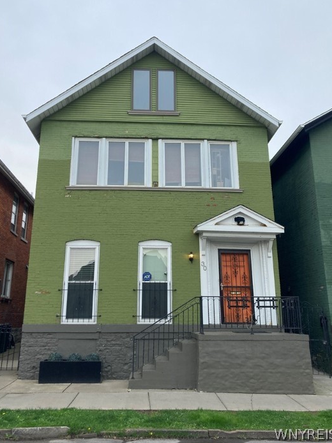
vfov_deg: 58.3
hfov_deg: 45.4
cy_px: 200
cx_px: 157
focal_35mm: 31
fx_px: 397
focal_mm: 3.99
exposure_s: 1/190
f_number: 1.8
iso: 20
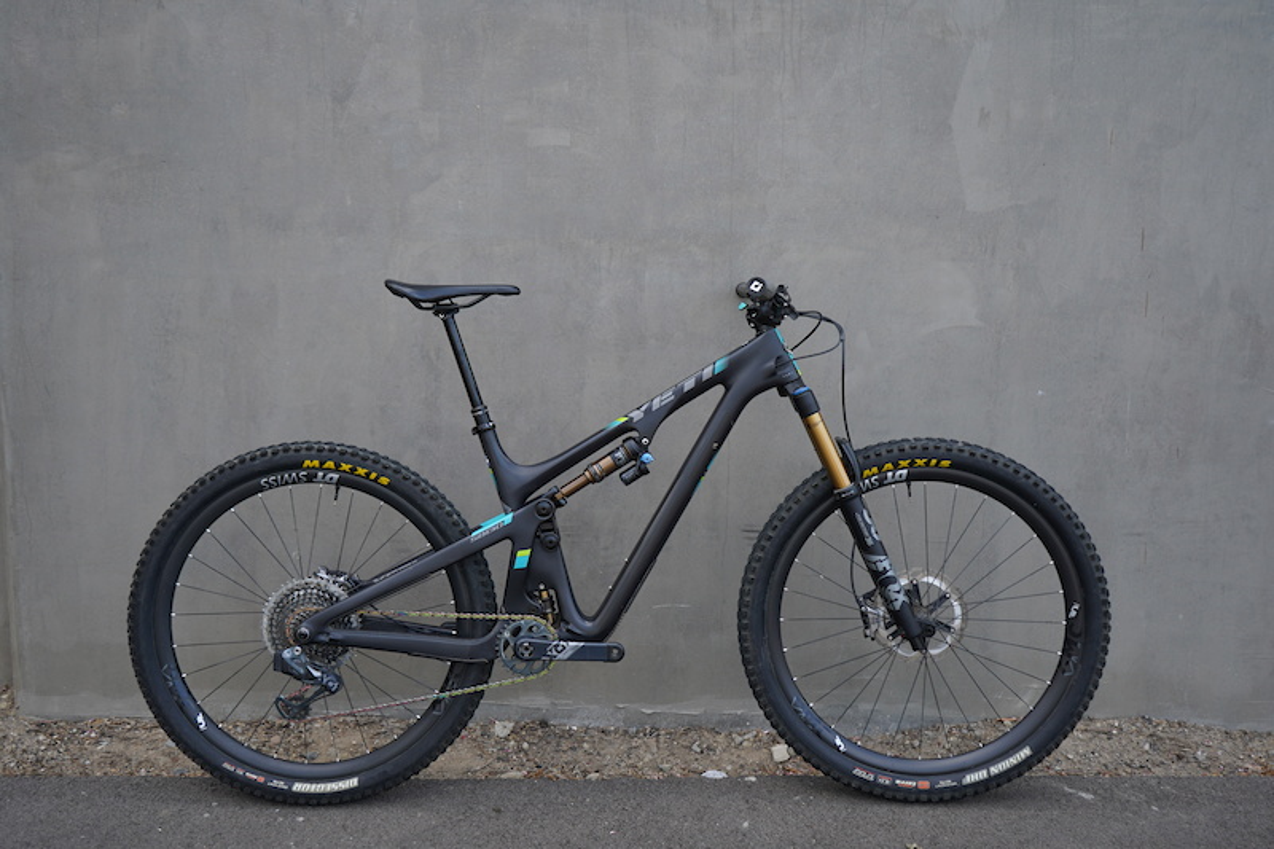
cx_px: 637
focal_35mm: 37
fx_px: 1309
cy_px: 424
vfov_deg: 35.9
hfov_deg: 51.9
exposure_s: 1/160
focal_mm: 37
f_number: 4
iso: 125
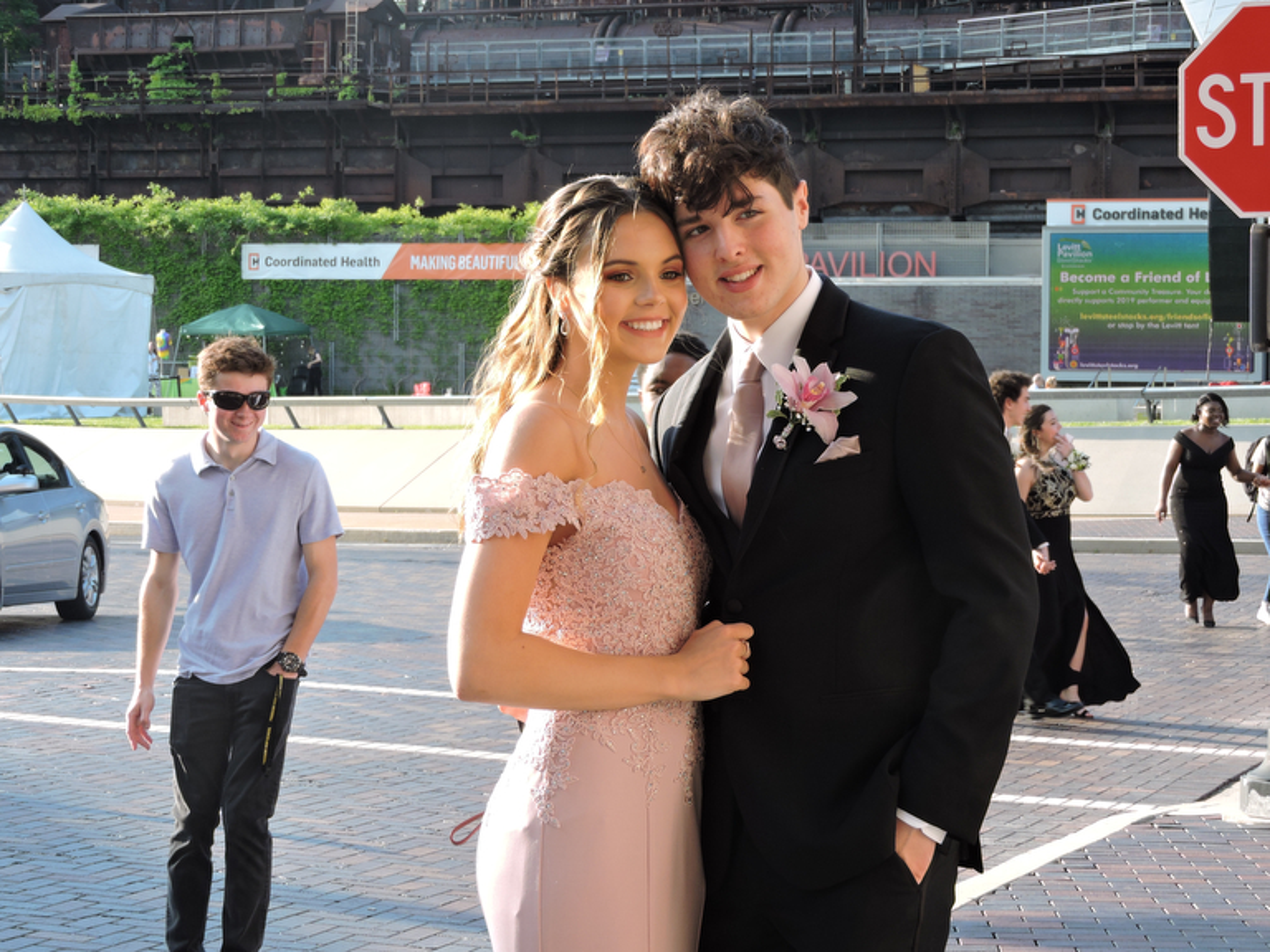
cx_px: 635
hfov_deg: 23.0
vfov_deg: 17.4
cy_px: 476
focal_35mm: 85
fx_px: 3119
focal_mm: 15.2
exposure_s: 1/100
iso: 100
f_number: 4.5
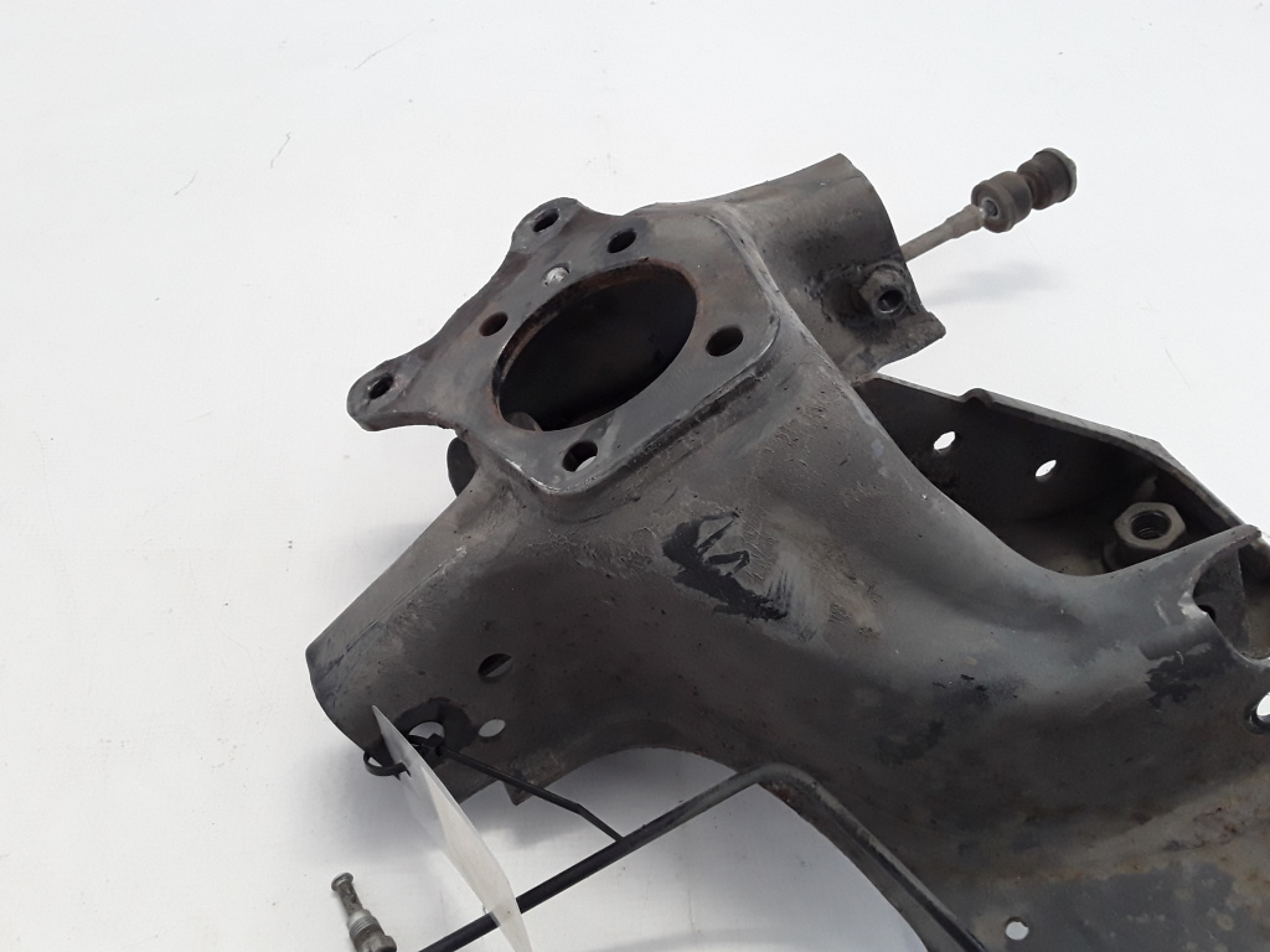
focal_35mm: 27
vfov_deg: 51.4
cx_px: 635
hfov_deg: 65.3
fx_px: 991
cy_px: 476
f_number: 1.9
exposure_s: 1/33
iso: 100
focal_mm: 2.91
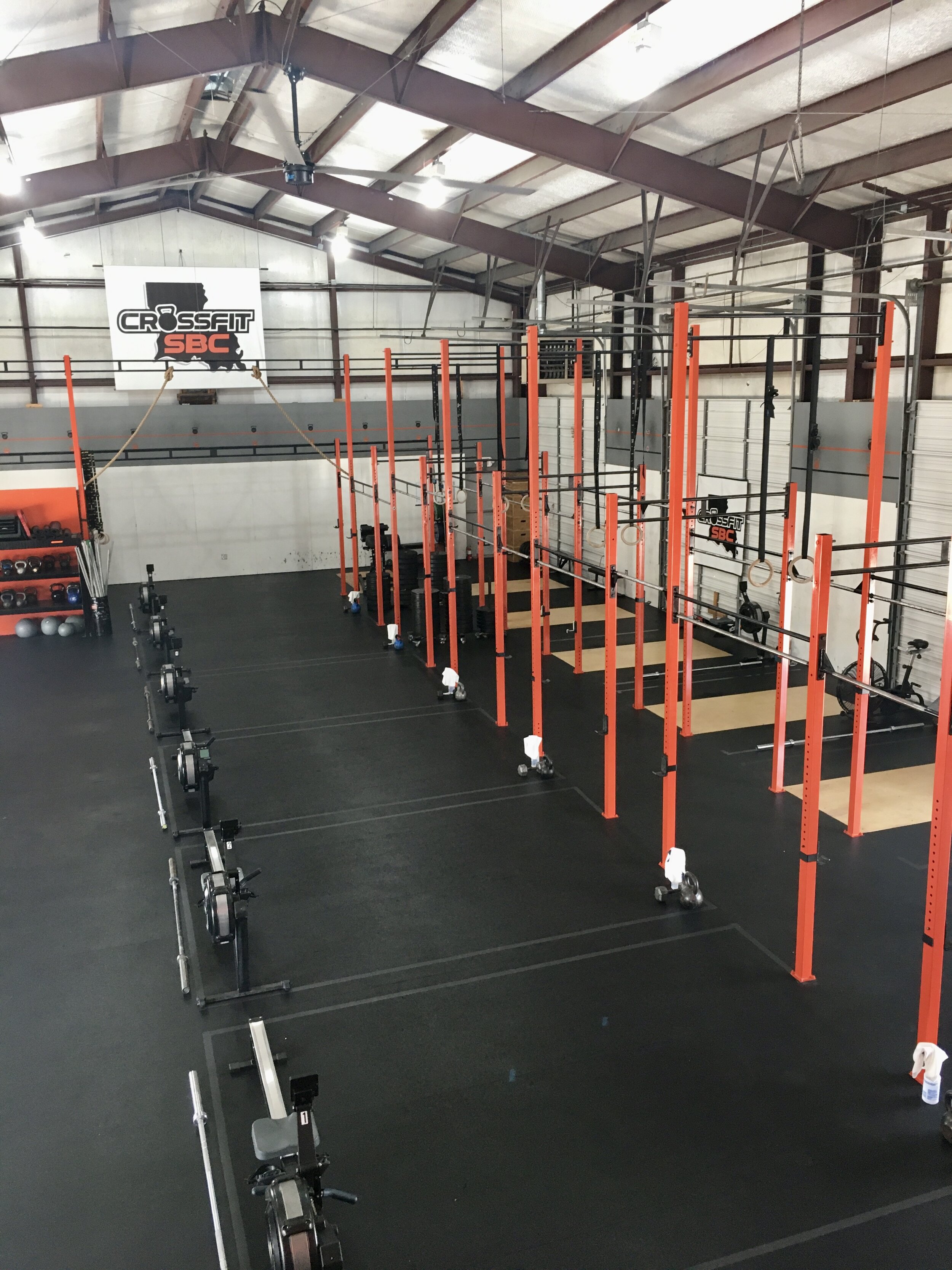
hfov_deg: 48.2
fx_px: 1063
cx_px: 476
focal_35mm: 29
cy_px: 635
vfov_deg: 61.7
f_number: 2.2
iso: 100
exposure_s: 1/30
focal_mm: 4.15
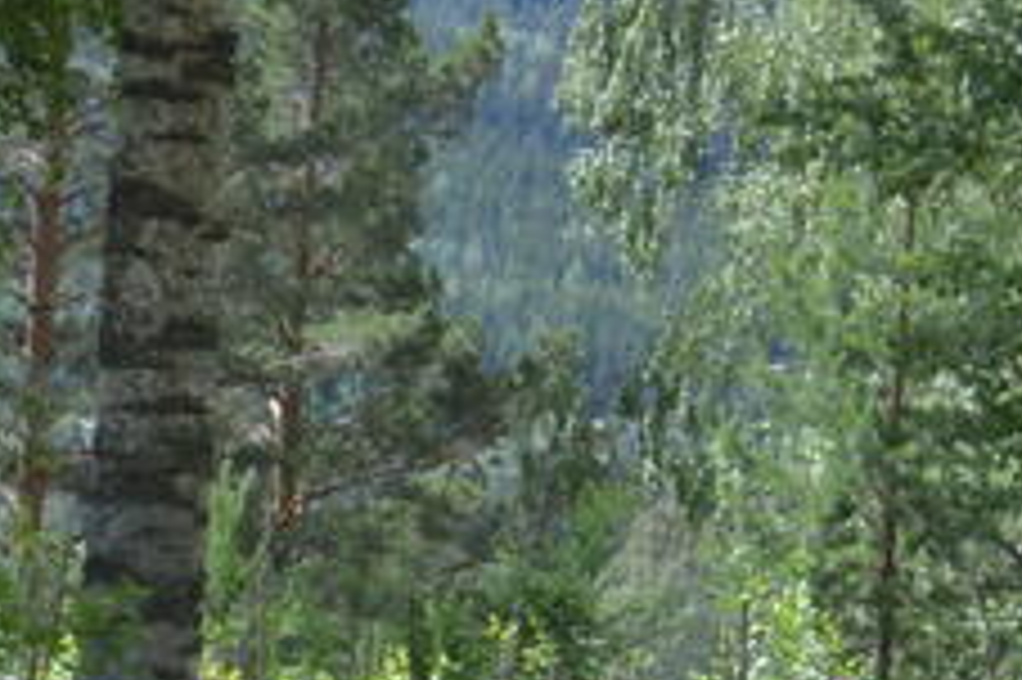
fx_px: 8248
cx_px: 1130
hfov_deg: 7.1
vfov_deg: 4.7
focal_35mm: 291
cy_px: 867
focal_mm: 55
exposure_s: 1/160
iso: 100
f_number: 6.3
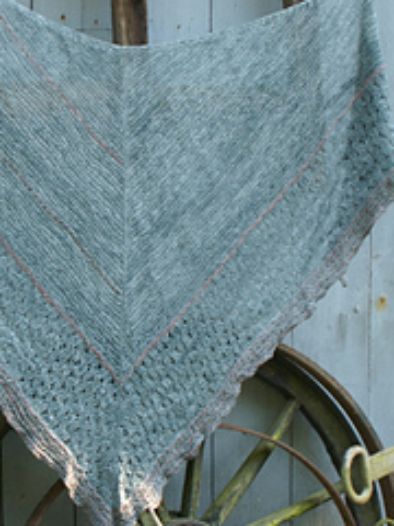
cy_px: 264
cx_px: 134
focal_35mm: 90
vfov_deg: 21.8
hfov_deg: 16.4
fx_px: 1366
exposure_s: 1/60
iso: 100
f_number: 3.5
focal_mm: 30
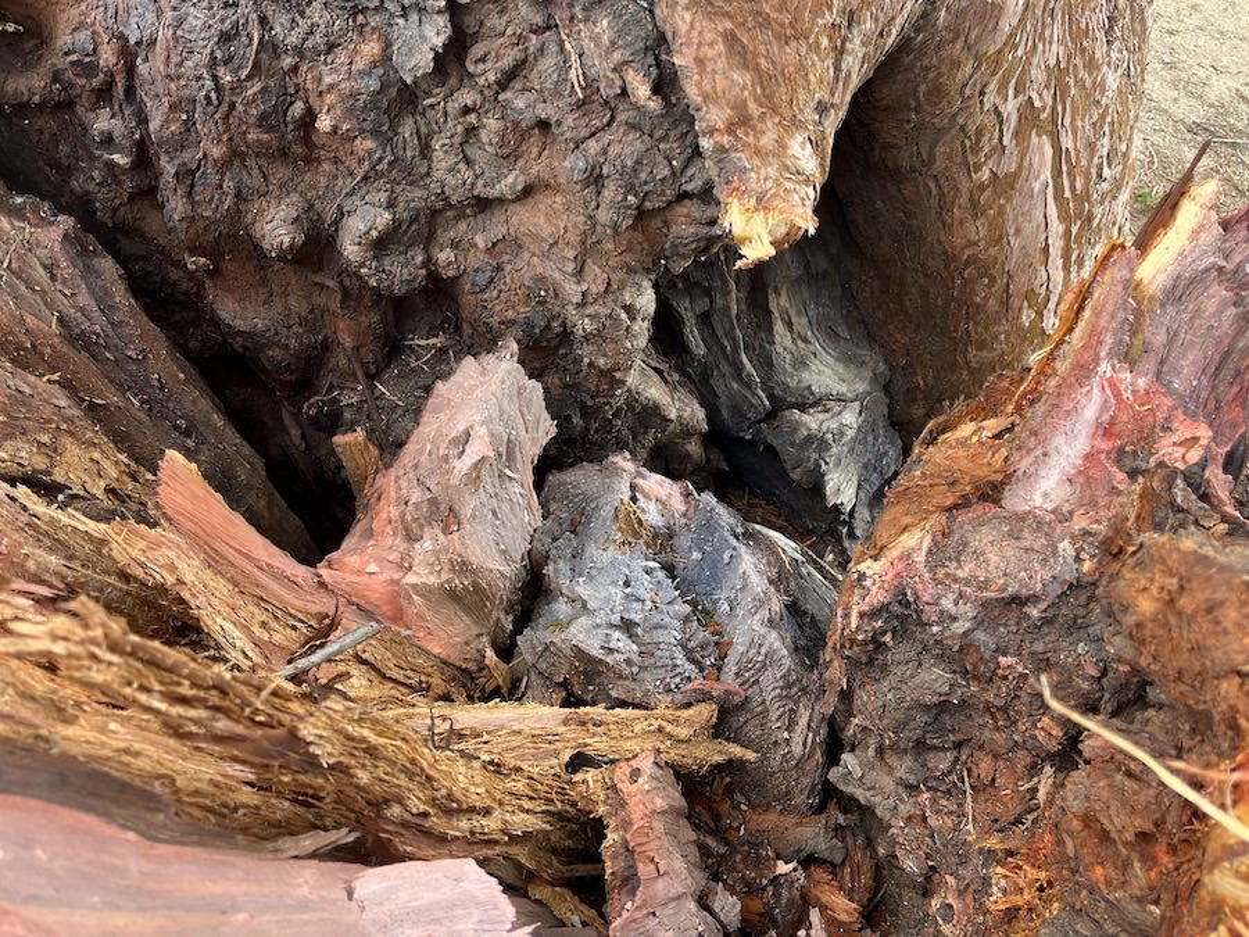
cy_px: 468
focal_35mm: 26
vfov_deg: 53.1
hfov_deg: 67.3
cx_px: 624
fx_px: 938
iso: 64
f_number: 1.6
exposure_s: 1/122
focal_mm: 5.1
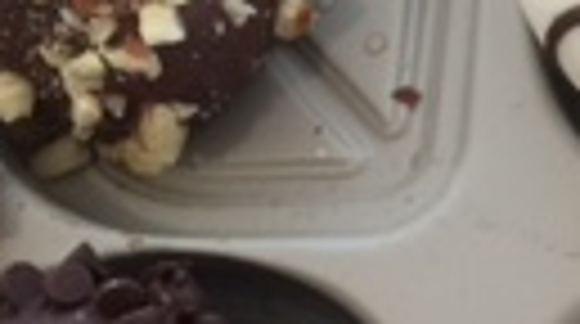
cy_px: -36
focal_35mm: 157
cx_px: 1021
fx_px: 2410
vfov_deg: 7.6
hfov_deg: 12.6
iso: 40
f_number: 2.2
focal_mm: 4.15
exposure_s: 1/30
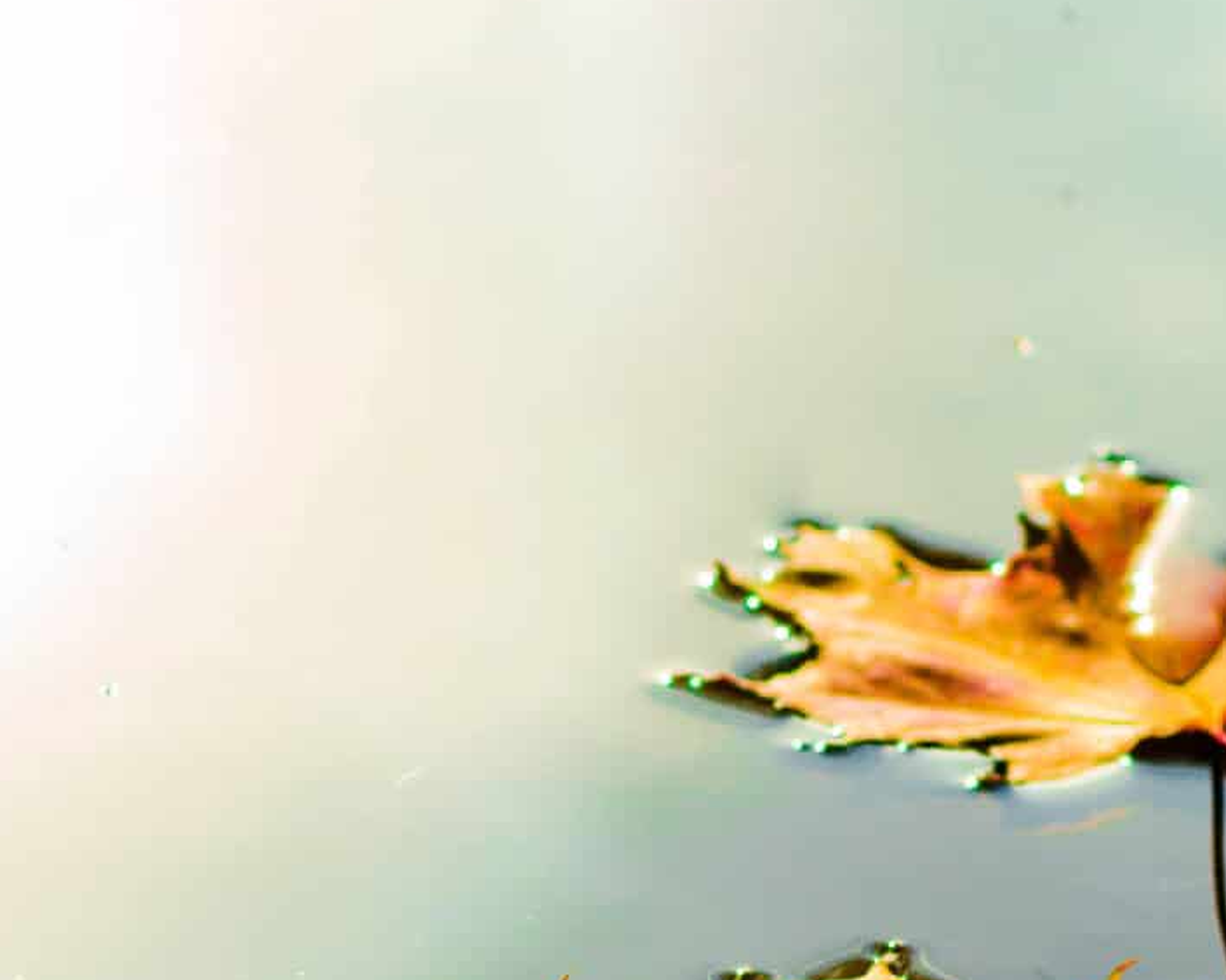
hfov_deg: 9.5
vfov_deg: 7.5
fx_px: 7402
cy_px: 1069
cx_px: 847
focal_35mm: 204
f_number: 4
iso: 200
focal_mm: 50
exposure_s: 1/1000
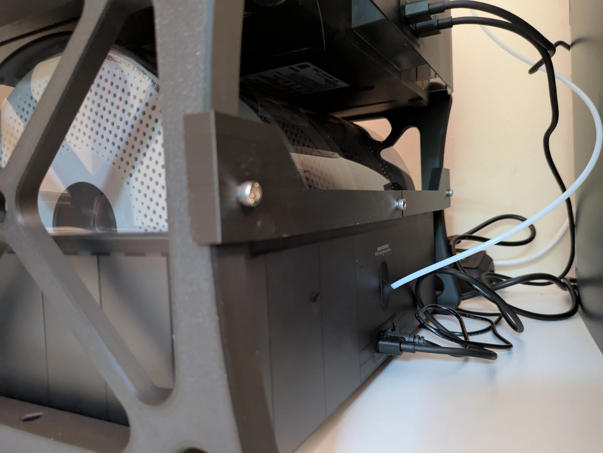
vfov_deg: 54.9
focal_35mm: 25
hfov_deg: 69.4
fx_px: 436
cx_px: 302
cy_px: 226
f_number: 1.89
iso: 1127
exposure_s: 1/16.7
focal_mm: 5.43
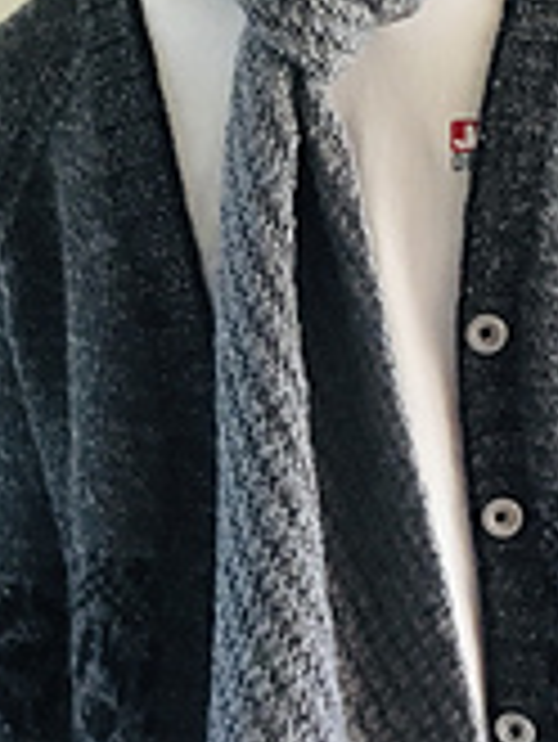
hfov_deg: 15.7
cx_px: 416
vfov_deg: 20.8
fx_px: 2018
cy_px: 310
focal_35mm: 94
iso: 200
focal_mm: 3.3
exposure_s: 1/20
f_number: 2.4
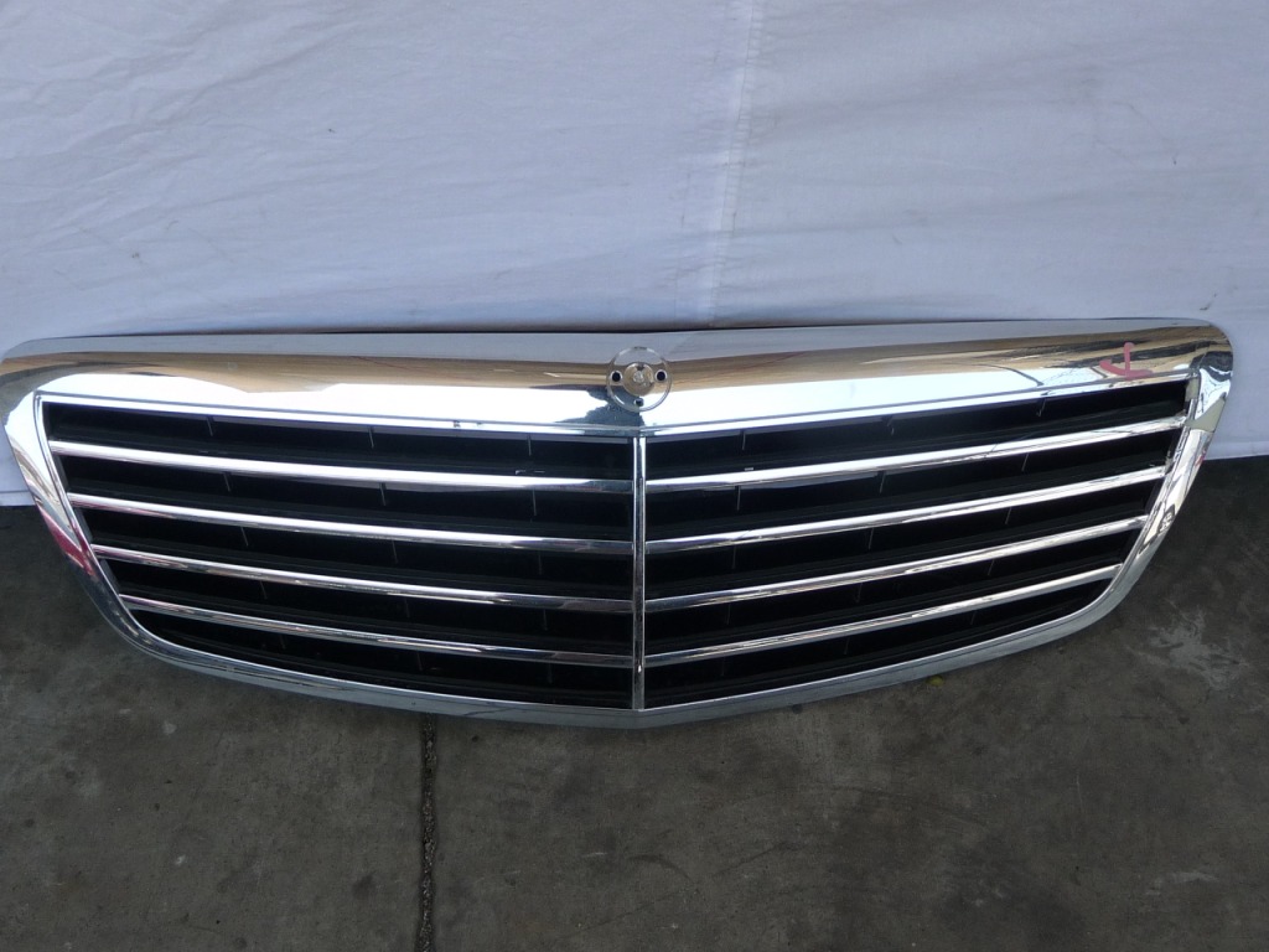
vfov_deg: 29.7
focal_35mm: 49
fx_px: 1796
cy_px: 476
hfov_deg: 38.9
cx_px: 634
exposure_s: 1/160
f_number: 3.7
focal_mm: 6
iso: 100
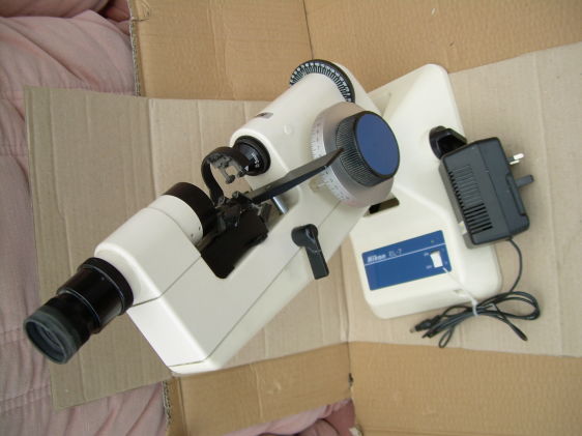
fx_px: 639
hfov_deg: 49.0
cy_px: 218
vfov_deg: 37.7
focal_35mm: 38
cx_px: 291
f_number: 2.8
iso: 50
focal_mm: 6.3
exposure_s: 1/50.4
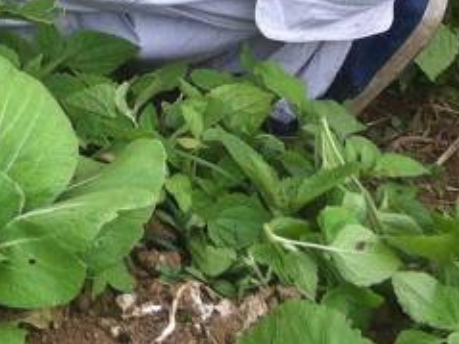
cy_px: -507
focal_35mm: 196
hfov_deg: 9.7
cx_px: -273
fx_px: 2598
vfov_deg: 7.1
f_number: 2.8
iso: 80
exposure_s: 1/377
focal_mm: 3.85
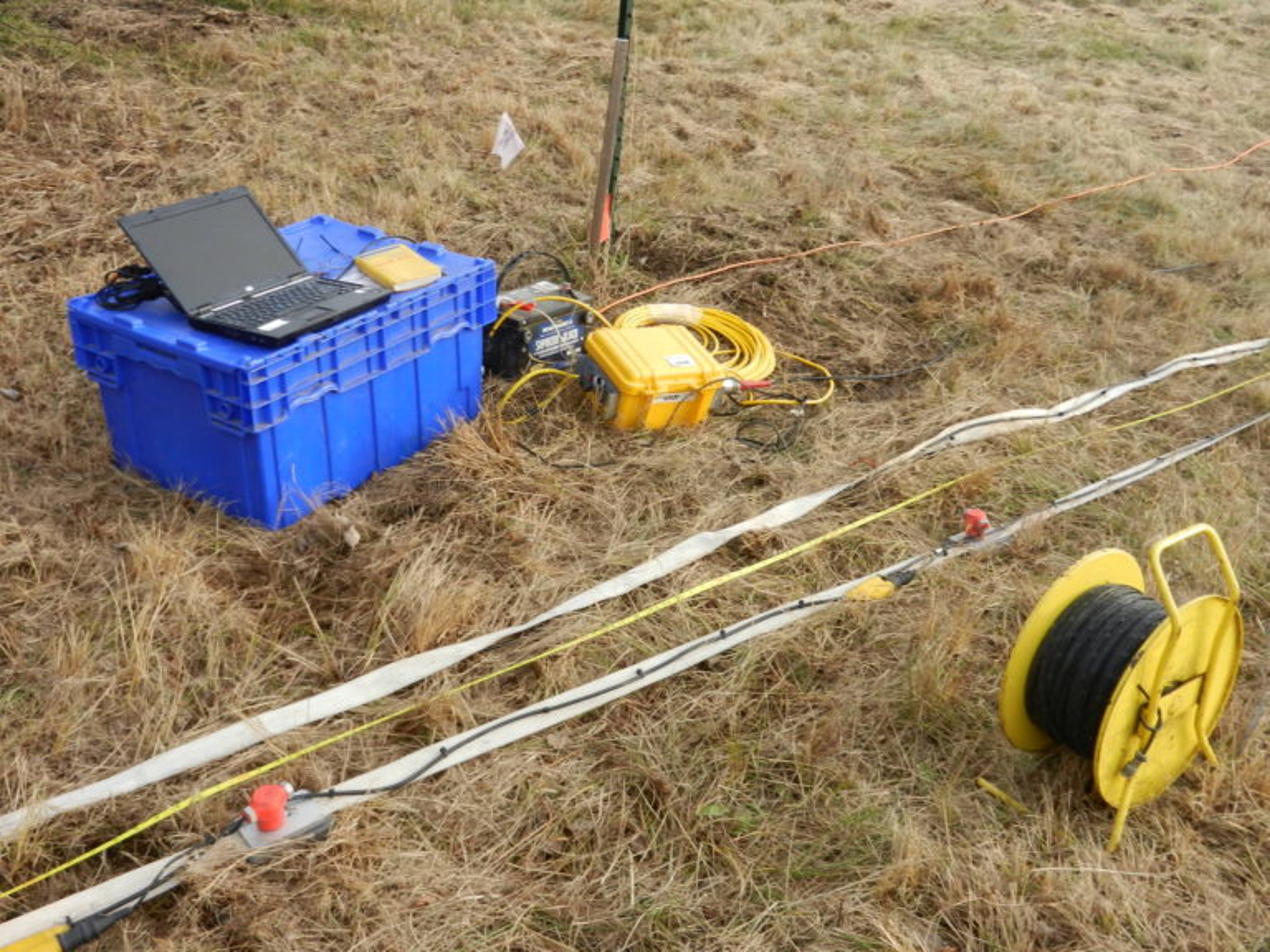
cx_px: 635
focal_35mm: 38
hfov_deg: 49.0
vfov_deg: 37.7
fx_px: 1394
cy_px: 476
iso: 160
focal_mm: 6.9
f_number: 4
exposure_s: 1/160
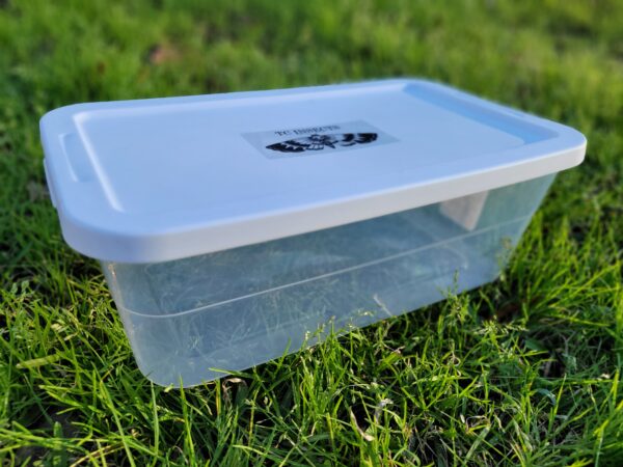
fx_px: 468
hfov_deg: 67.3
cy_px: 234
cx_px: 312
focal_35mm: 26
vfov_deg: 53.1
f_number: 1.8
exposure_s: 1/522
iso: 40
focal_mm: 5.4
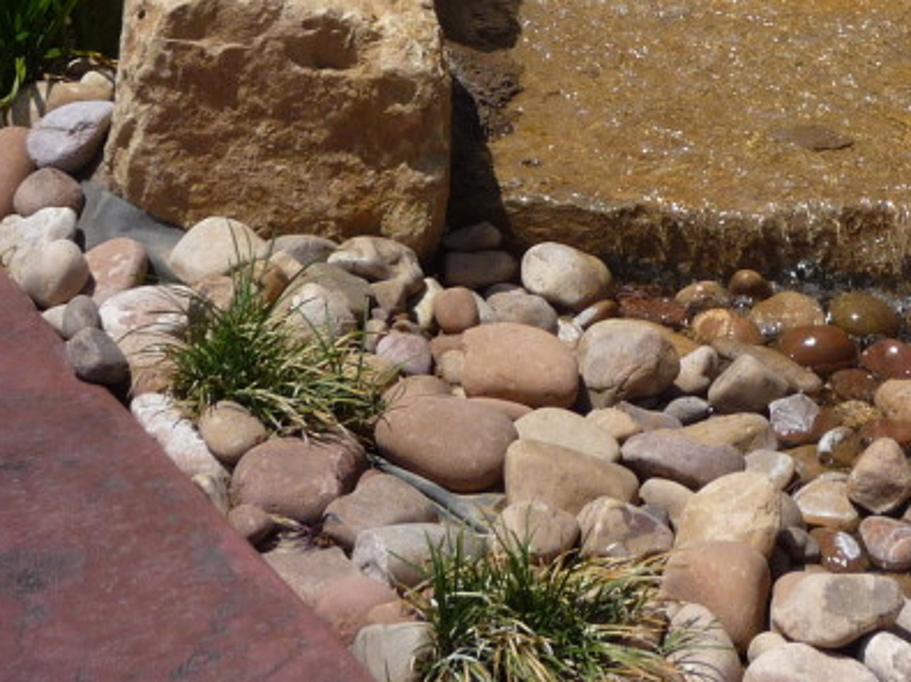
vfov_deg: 17.3
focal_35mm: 83
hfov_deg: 23.3
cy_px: -23
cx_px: 708
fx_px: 2184
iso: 100
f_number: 5.6
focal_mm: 5.2
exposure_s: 1/800
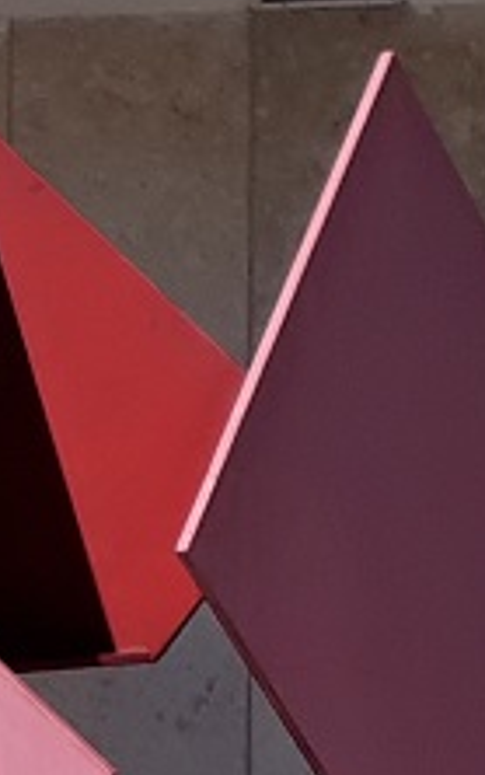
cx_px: -495
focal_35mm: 213
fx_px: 4499
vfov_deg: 9.7
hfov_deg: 6.0
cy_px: 906
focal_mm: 3.6
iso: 40
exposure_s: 1/1916
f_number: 1.9
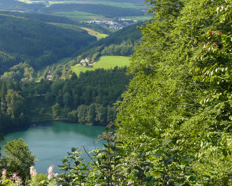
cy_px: 76
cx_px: 82
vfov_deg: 20.9
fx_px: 501
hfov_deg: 26.0
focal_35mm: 73
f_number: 4.5
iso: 100
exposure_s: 1/250
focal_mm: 8.7
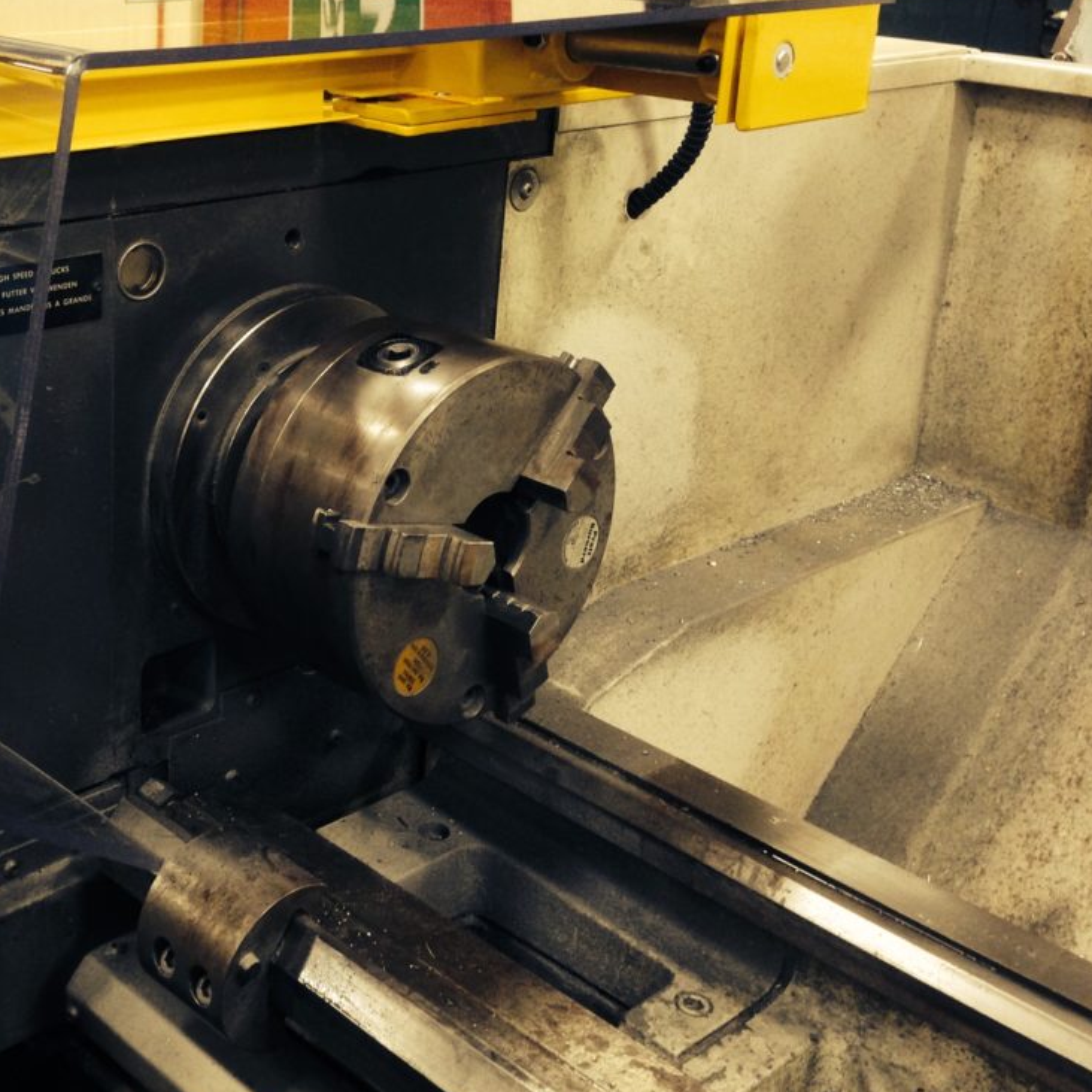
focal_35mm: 51
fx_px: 1820
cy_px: 412
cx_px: 237
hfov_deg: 32.6
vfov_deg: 33.2
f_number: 2.4
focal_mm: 4.12
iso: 125
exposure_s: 1/20
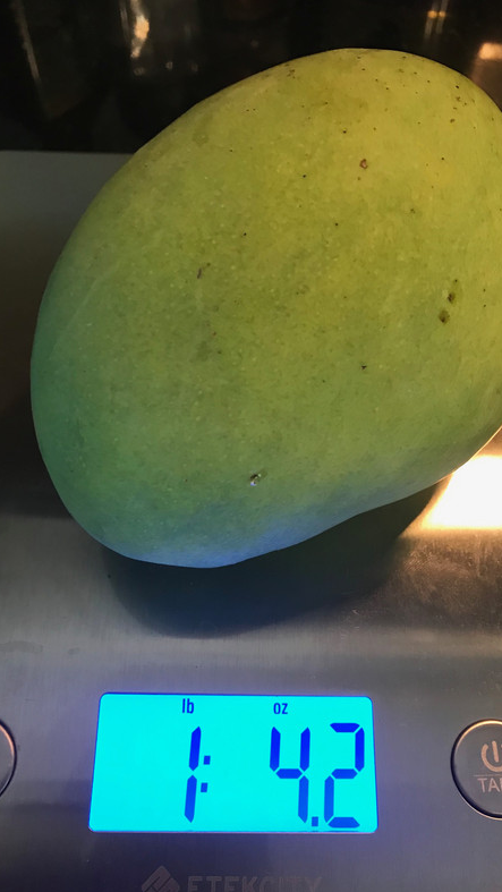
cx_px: 264
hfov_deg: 37.8
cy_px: 443
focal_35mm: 31
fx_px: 733
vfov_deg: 62.6
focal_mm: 3.99
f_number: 1.8
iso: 50
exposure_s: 1/15
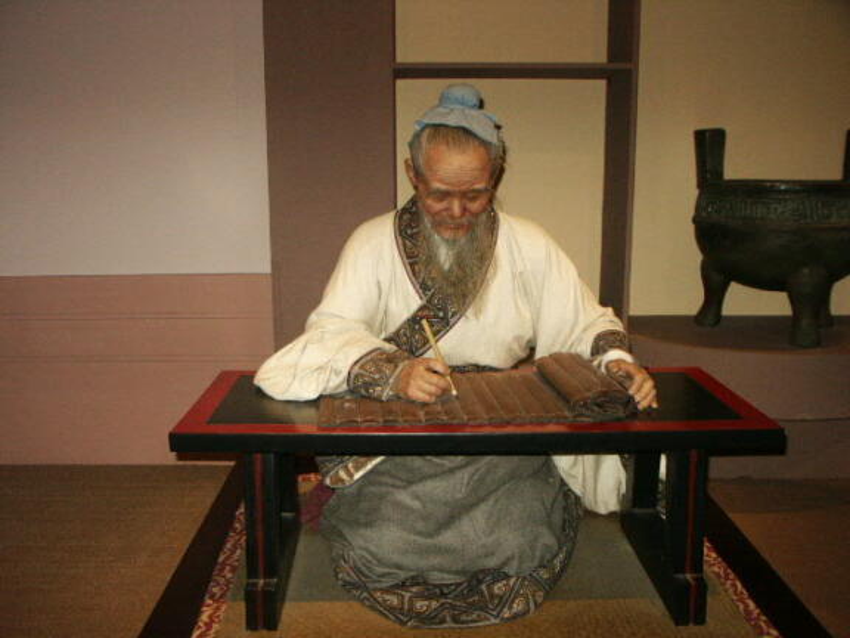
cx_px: 425
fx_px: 859
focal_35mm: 35
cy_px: 319
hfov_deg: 52.6
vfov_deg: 40.7
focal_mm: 7.18
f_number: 3
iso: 200
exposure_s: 1/45
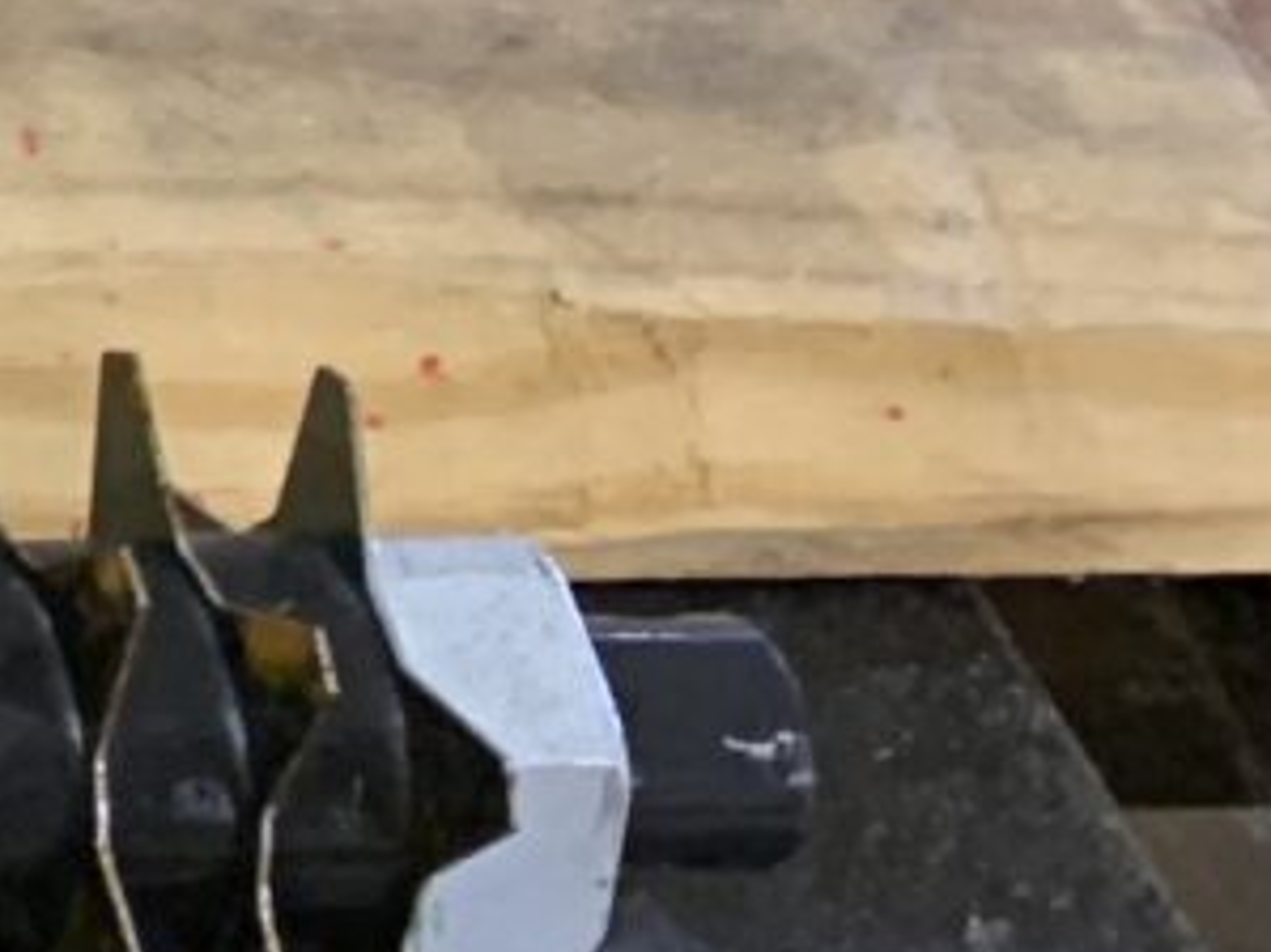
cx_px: -2725
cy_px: -1109
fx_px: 6533
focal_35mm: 178
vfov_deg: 7.9
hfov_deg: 8.8
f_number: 1.8
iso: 200
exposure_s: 1/60
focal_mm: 4.25
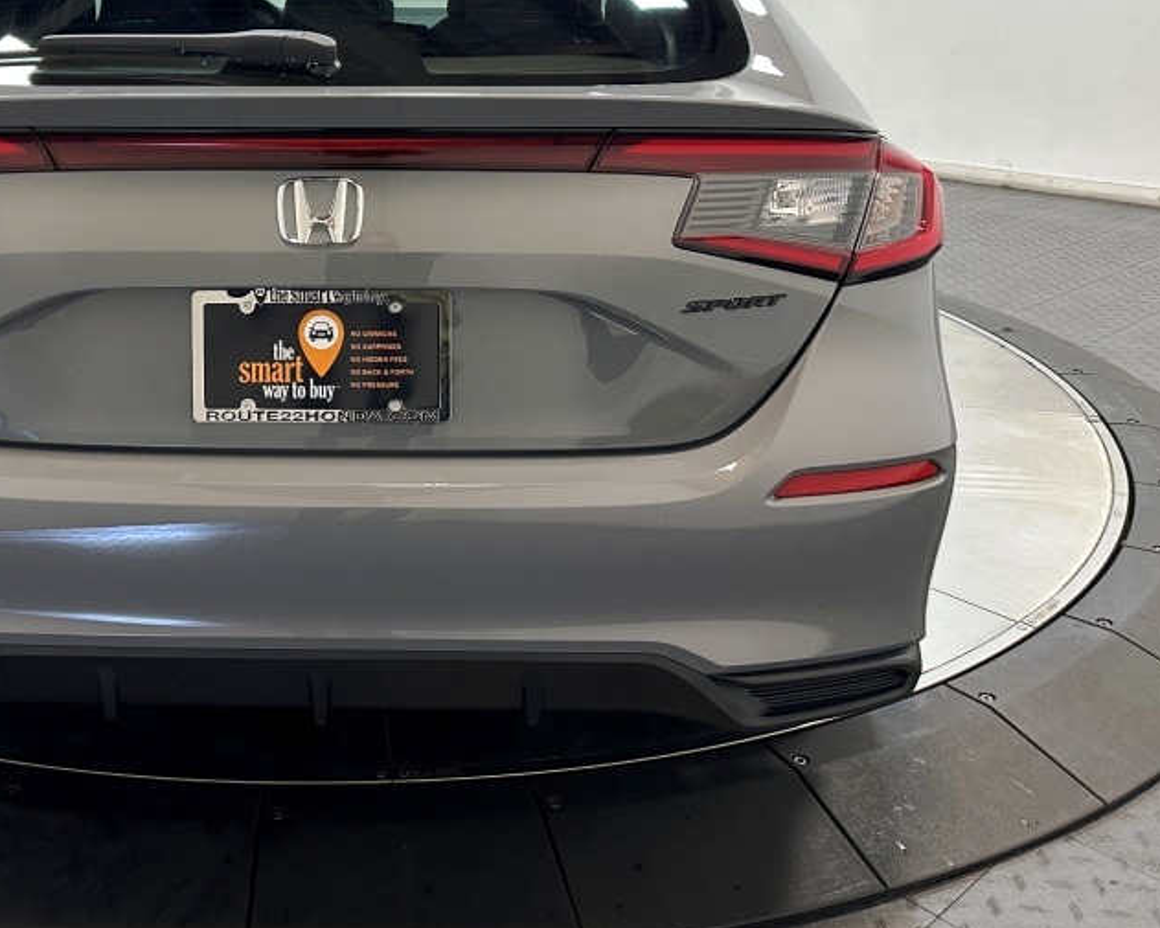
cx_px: 318
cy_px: 305
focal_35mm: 38
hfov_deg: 46.5
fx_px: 1305
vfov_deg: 38.7
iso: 320
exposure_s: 1/60
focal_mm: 6.86
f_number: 1.78
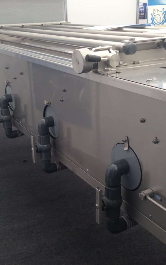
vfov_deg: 42.7
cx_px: 75
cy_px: 133
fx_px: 340
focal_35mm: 47
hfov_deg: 27.4
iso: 64
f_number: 2.4
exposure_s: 1/60
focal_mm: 4.12
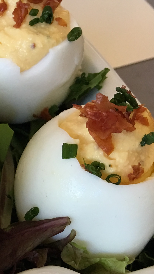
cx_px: -154
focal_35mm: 86
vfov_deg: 24.7
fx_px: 624
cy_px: 170
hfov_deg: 12.4
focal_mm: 4.15
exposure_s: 1/30
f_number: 2.2
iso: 40
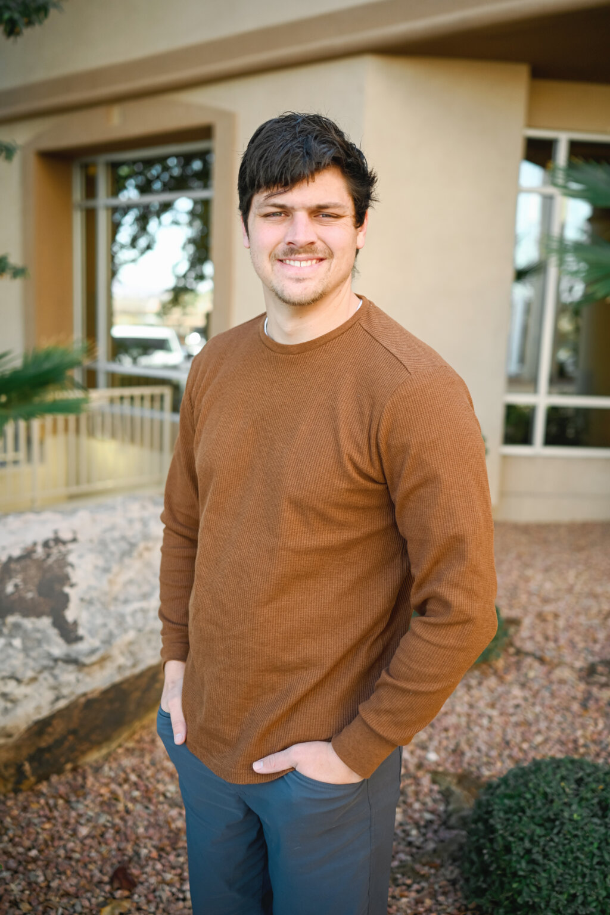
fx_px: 890
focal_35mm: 35
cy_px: 458
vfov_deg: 54.4
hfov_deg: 37.9
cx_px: 305
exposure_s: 1/500
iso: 250
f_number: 2.2
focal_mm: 35
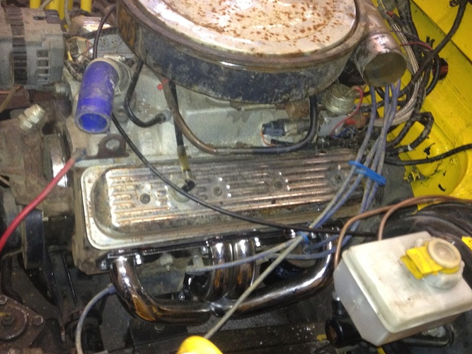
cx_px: 205
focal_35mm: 42
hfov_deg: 44.7
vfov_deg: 34.3
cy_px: 161
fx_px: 573
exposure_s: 1/16
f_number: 2.4
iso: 250
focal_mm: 4.28
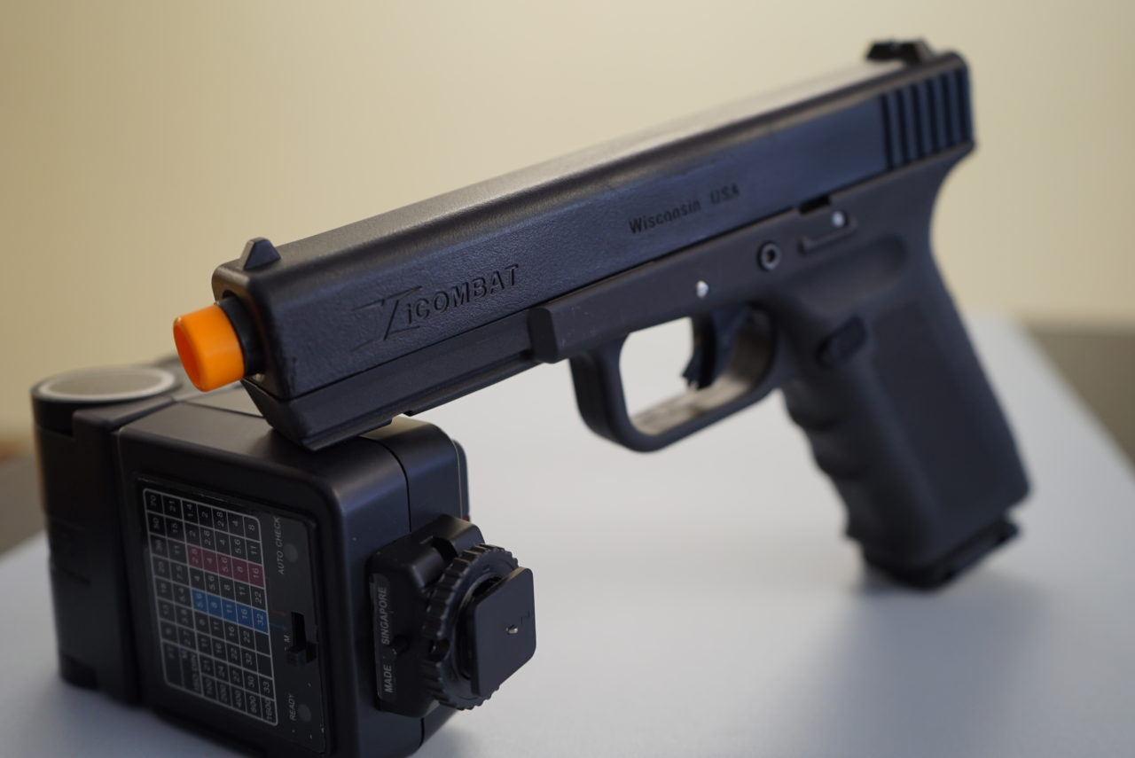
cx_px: 568
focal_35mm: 36
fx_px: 1136
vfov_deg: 36.9
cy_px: 379
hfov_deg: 53.1
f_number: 4
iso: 640
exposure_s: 1/60
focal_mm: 36
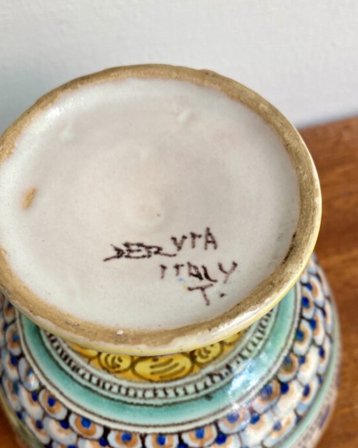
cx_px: 160
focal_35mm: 38
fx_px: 503
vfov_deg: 47.6
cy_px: 273
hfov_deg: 39.1
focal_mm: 4.25
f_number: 1.8
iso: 64
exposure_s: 1/121
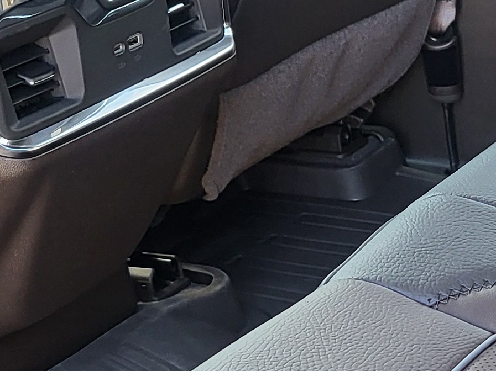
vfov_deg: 12.7
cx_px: 494
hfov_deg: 16.6
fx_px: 1661
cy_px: 308
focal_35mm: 116
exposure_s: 1/100
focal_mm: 5.4
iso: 100
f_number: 1.8
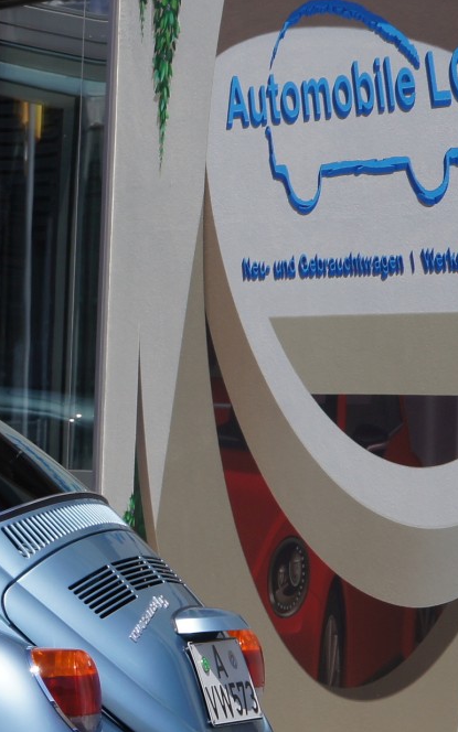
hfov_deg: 3.5
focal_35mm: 375
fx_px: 7499
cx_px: -289
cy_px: 466
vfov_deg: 5.6
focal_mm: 85
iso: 100
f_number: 11
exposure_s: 1/200
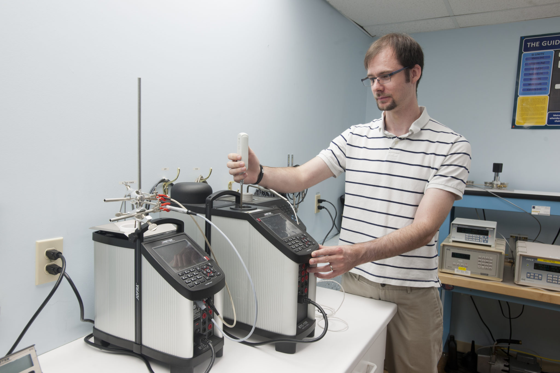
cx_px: 280
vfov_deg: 49.5
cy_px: 186
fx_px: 404
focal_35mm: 26
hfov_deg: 69.4
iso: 320
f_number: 6.3
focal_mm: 26
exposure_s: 1/20
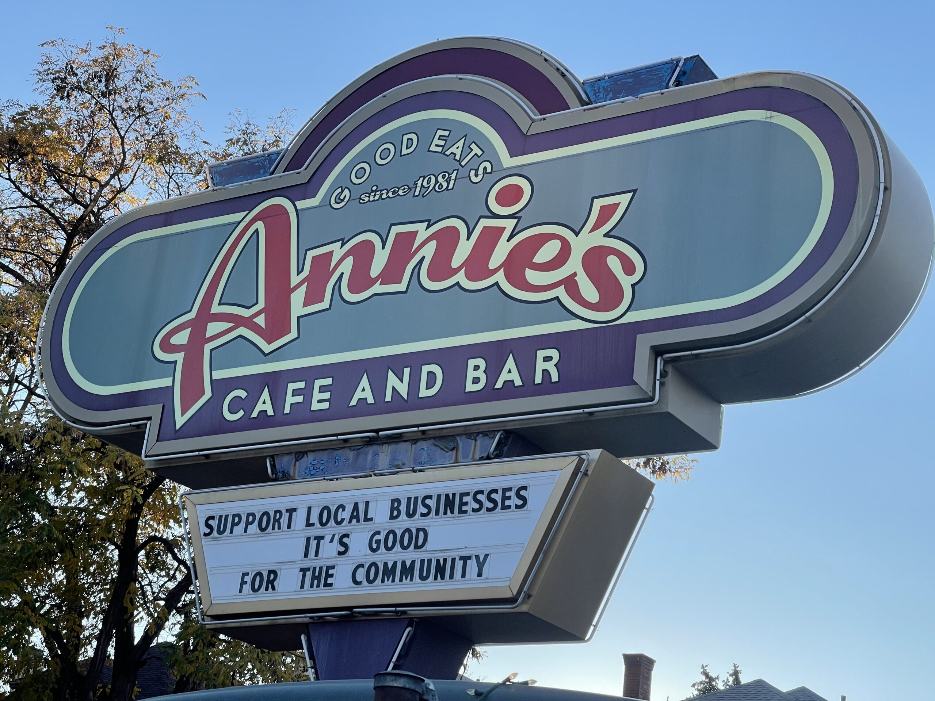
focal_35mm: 64
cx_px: 468
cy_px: 350
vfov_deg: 22.9
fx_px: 1729
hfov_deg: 30.3
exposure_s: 1/306
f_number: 2.2
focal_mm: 7.5
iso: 20
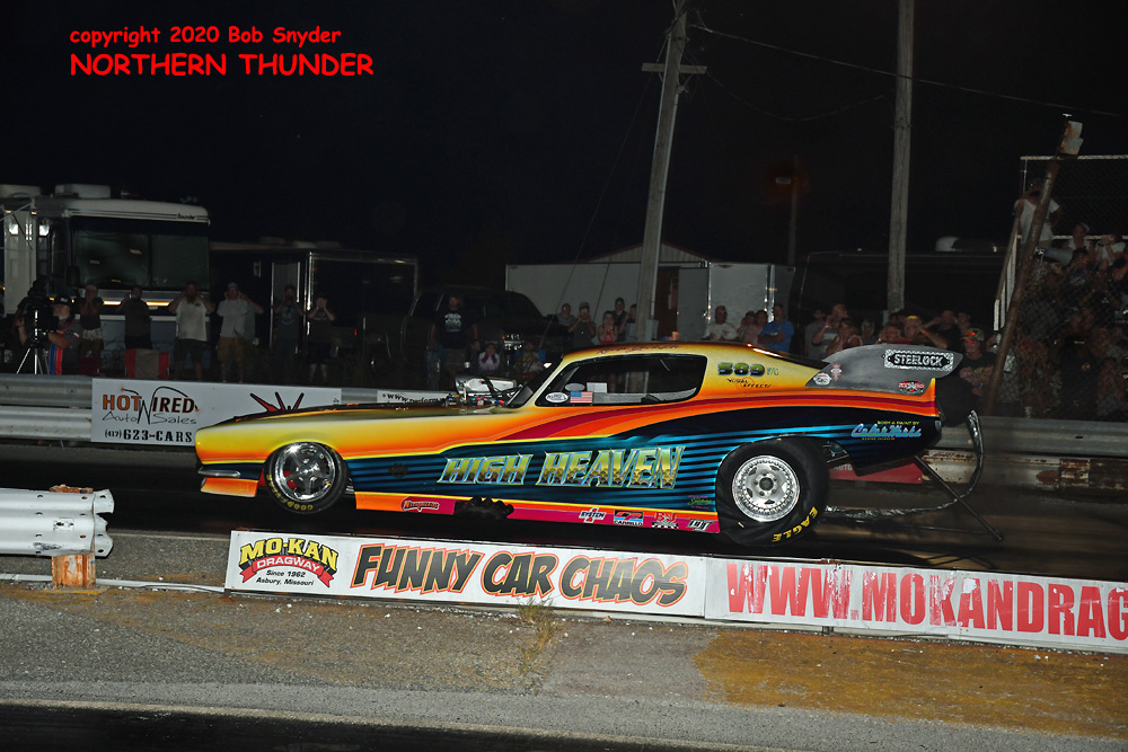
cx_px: 564
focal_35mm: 57
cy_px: 376
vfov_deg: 23.8
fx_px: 1786
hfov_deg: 35.0
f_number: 3.3
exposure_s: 1/250
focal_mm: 38
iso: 250
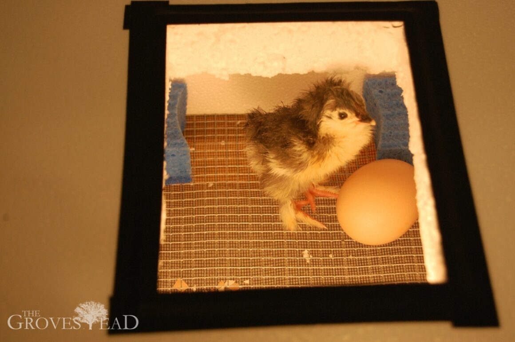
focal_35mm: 82
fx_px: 1179
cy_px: 171
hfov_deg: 24.6
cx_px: 258
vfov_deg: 16.5
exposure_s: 1/20
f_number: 5.6
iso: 800
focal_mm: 55
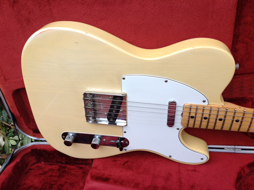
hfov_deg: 52.7
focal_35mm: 35
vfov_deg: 40.6
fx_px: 256
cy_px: 95
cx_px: 127
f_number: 2.4
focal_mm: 4.28
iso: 50
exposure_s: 1/30
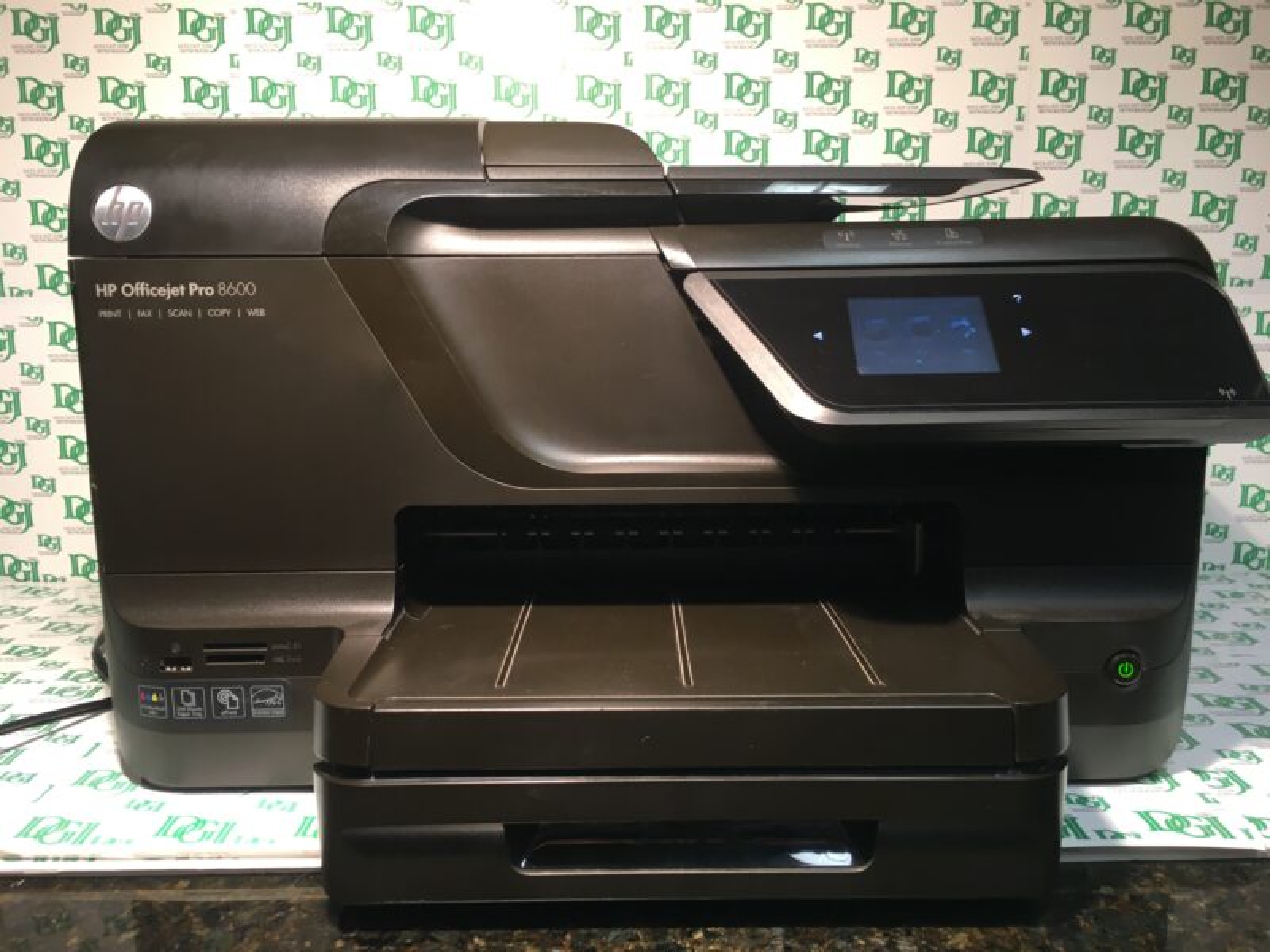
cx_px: 635
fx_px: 1064
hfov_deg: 61.7
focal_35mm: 29
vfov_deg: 48.2
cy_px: 476
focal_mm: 4.15
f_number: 2.2
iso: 50
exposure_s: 1/30
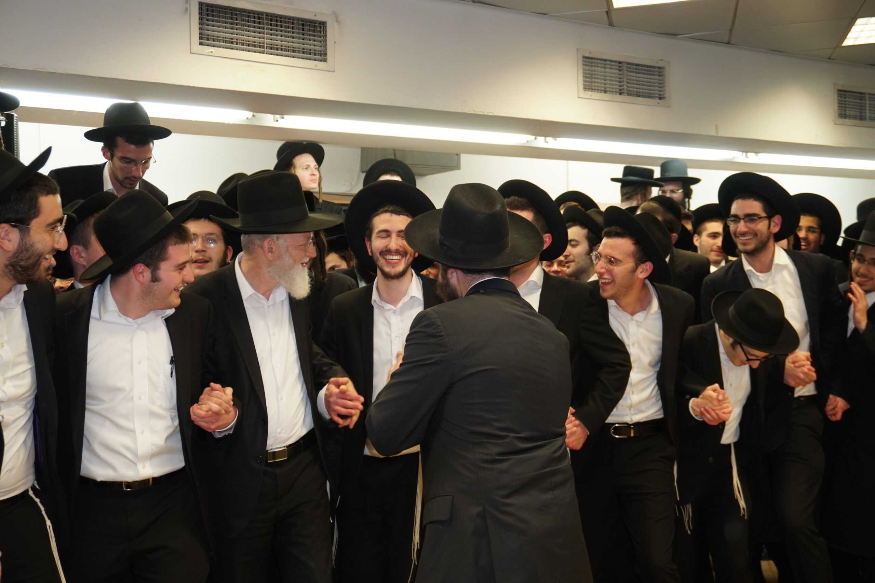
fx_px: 984
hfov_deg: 47.9
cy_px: 292
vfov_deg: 33.0
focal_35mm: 40
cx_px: 438
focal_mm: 27
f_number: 4.5
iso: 640
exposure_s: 1/90
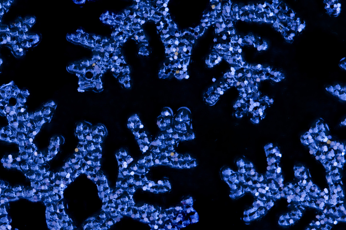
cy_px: 146
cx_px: 40
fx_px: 1921
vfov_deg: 6.9
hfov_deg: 10.2
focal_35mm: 200
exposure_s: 6
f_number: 8
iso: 200
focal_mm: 105
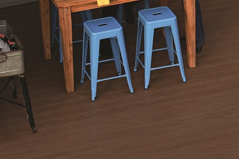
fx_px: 1328
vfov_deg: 6.9
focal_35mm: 200
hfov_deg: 10.1
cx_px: 292
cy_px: 48
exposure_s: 1/200
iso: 400
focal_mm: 70
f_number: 8
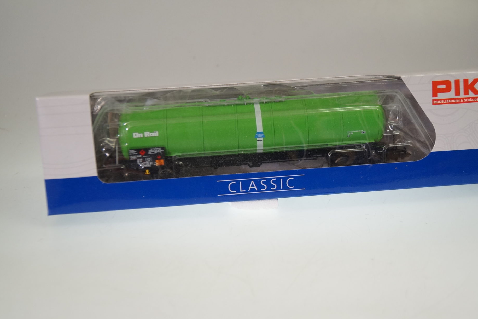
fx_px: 624
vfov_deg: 28.6
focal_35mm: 47
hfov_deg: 41.9
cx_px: 263
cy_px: 151
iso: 500
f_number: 4.5
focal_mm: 28
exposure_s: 1/160
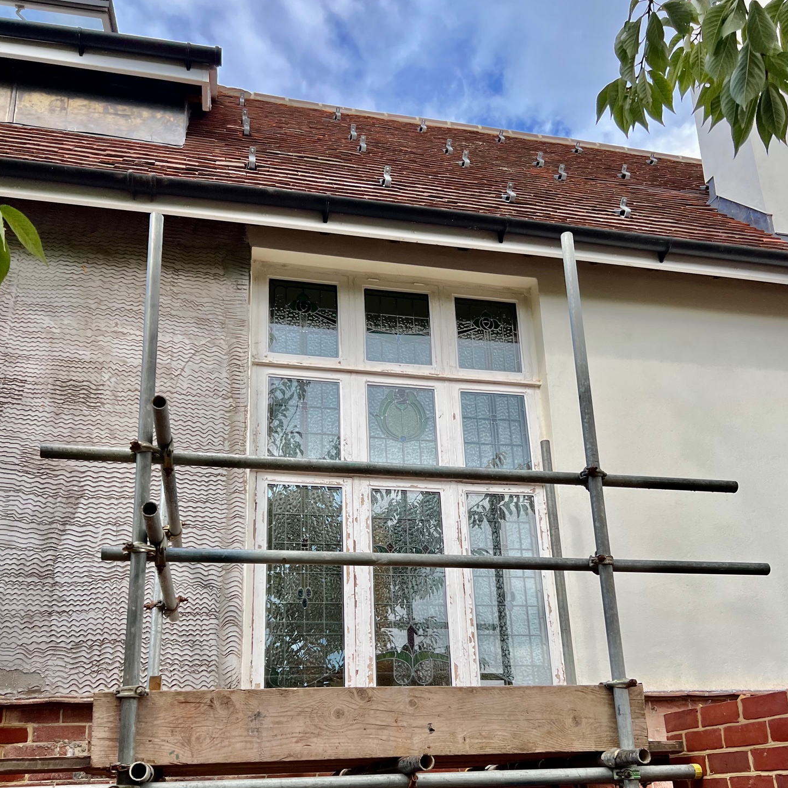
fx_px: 824
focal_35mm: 32
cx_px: 391
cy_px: 520
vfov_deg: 50.3
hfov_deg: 51.1
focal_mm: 5.7
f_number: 1.5
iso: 50
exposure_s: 1/1112
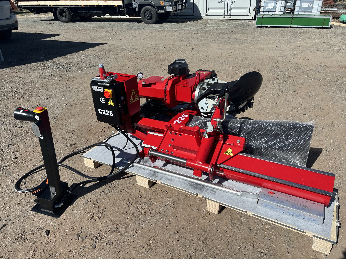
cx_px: 173
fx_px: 260
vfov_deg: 53.1
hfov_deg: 67.3
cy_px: 130
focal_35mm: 26
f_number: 1.5
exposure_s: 1/5587
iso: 50
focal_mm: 5.7
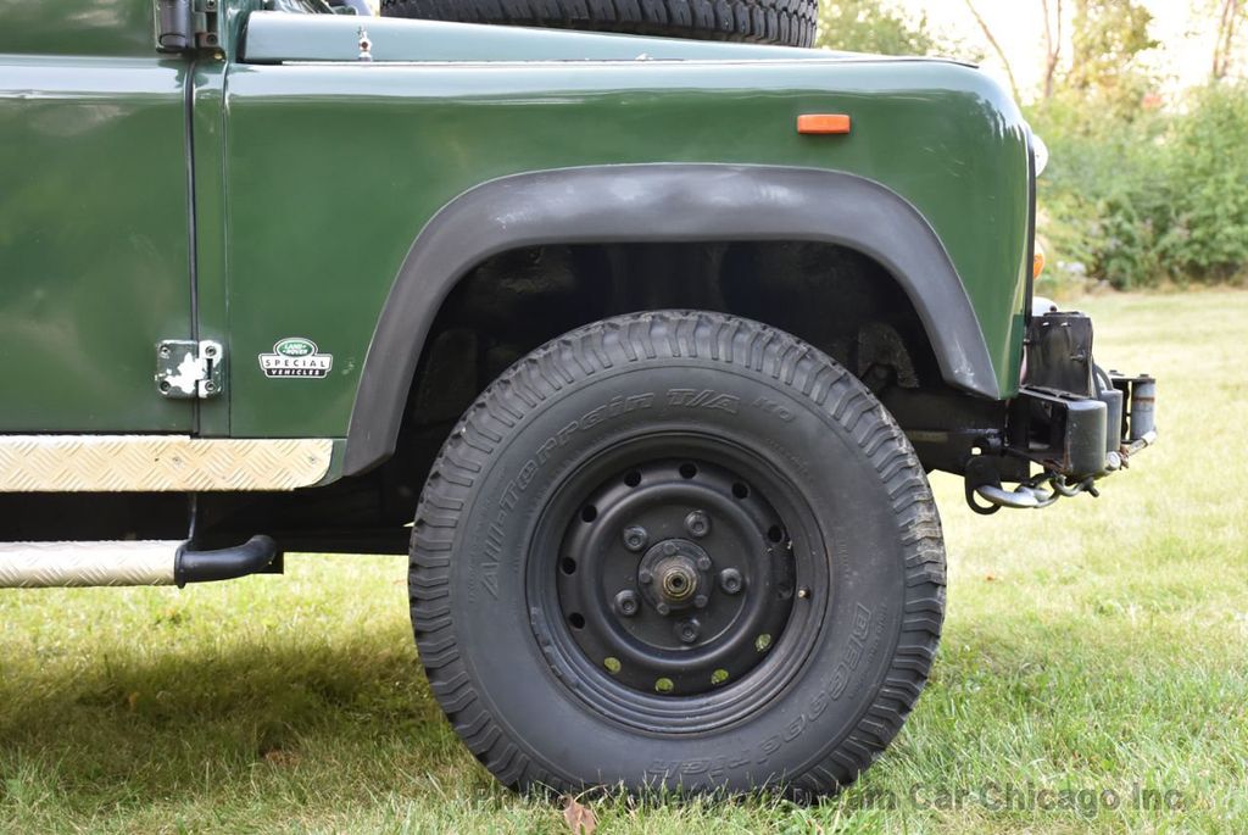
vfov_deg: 22.7
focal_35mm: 60
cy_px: 418
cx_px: 624
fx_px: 2082
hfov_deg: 33.4
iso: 800
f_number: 4.5
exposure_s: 1/80
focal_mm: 40
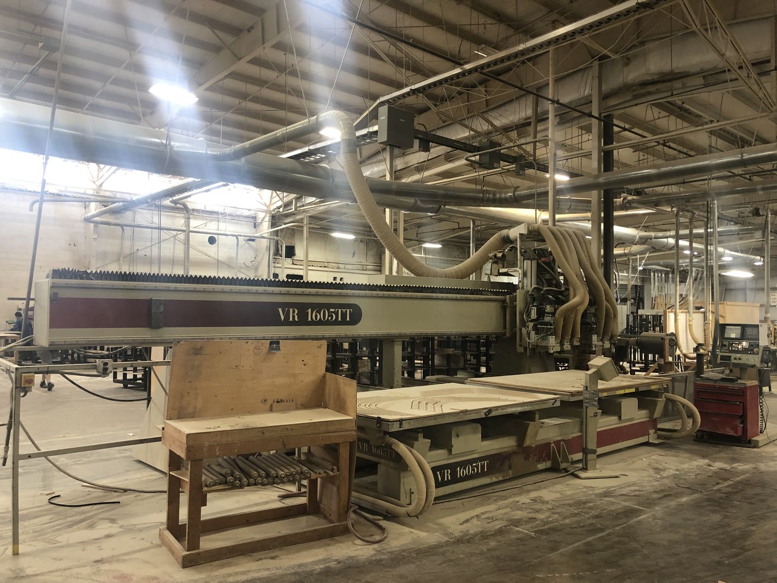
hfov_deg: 63.4
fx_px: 628
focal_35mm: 28
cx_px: 388
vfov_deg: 49.7
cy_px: 292
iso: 40
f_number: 1.8
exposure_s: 1/20
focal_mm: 4
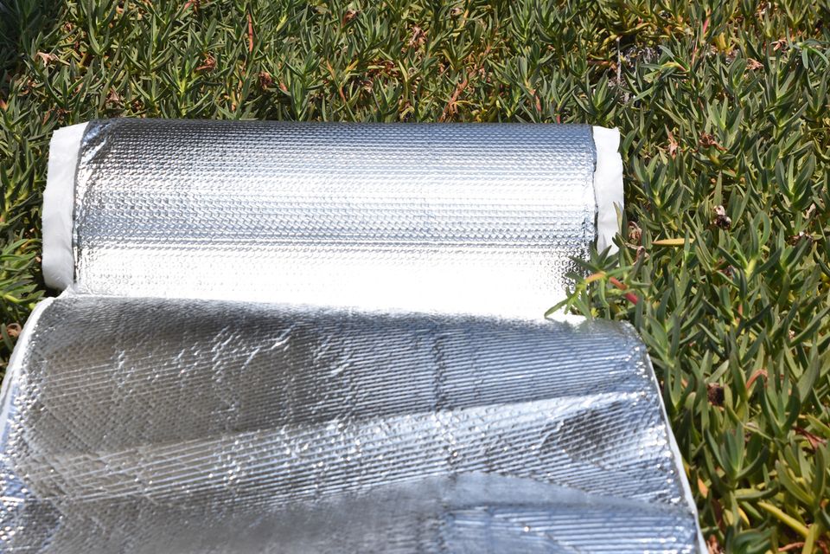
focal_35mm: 98
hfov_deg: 20.9
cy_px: 277
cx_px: 415
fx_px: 2248
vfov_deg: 14.0
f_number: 9
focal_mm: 65
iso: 100
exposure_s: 1/500
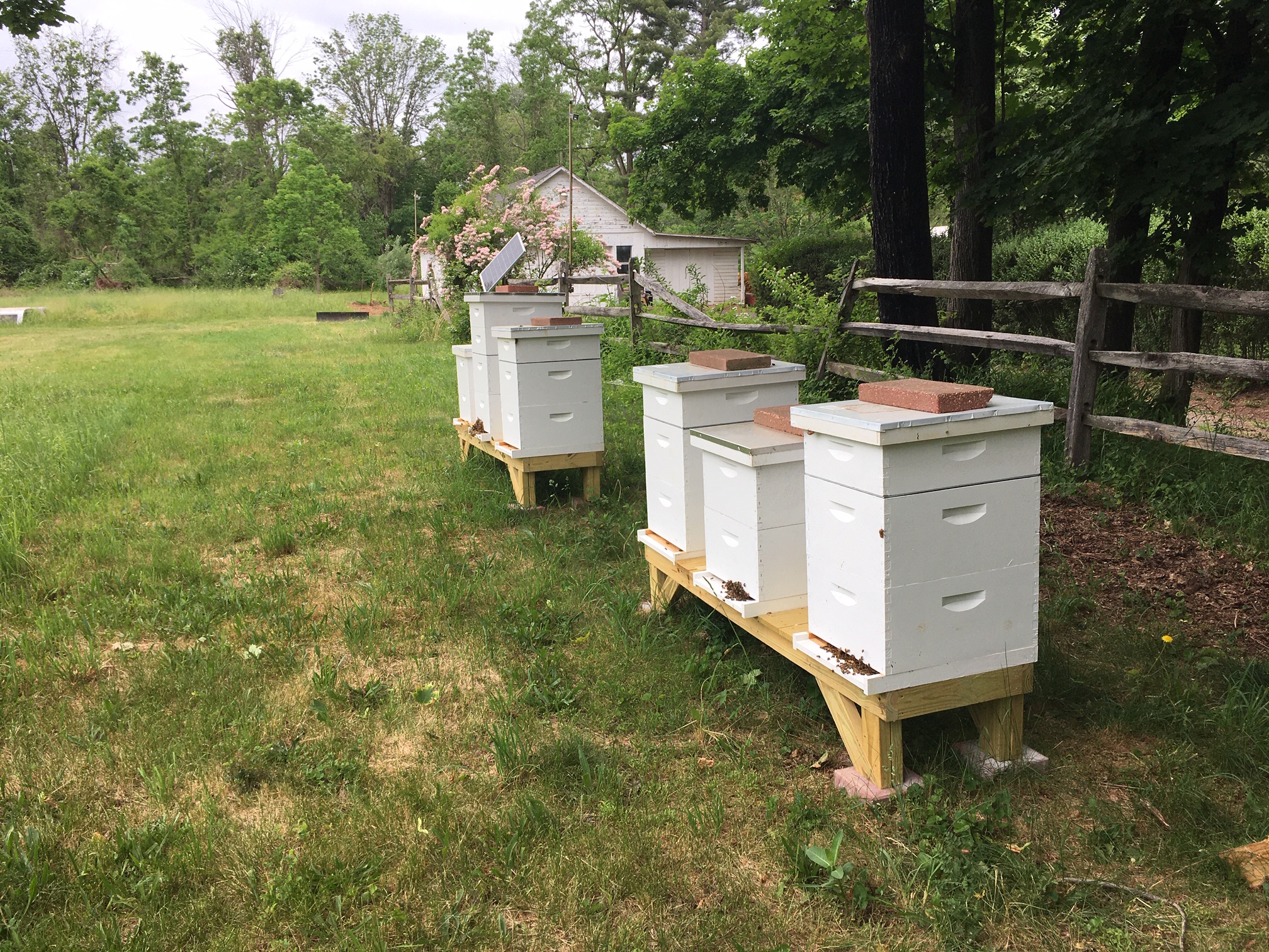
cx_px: 634
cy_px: 476
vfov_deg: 48.2
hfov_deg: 61.7
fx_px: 1063
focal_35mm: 29
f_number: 2.2
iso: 25
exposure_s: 1/674
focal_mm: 4.15
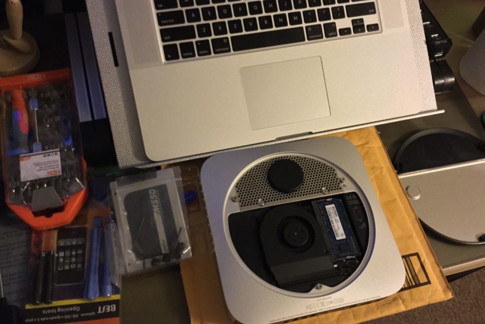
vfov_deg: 40.0
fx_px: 445
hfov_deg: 57.2
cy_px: 167
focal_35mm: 33
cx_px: 243
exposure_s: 1/15
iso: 320
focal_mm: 3.3
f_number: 2.4
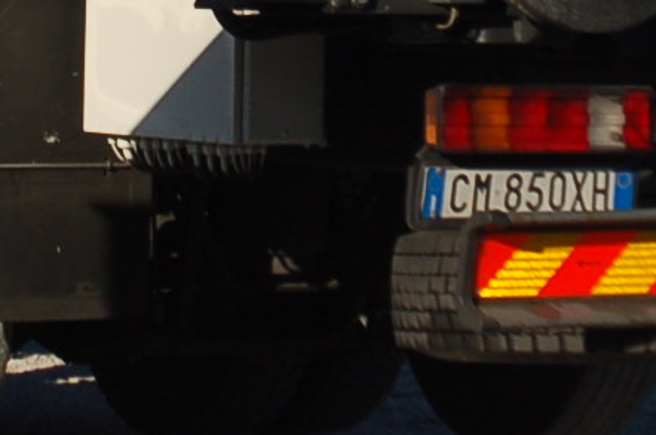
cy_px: -233
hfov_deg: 8.4
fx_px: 4456
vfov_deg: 5.5
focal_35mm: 245
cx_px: 137
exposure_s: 1/320
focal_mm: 32
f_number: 10
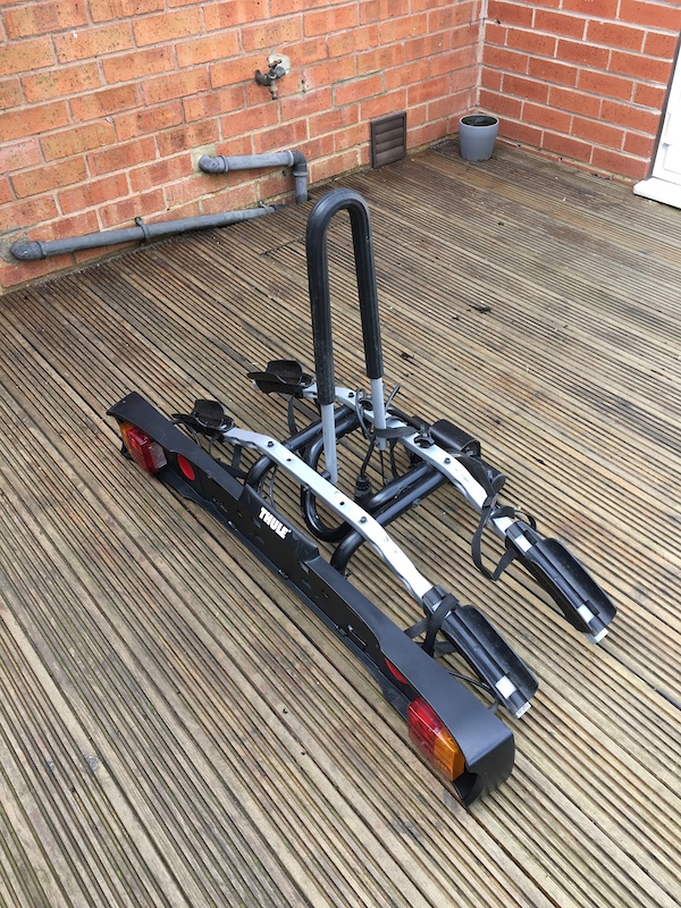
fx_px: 761
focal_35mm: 29
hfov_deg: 48.2
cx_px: 340
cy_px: 454
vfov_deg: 61.7
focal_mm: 4.15
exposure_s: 1/101
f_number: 2.2
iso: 25
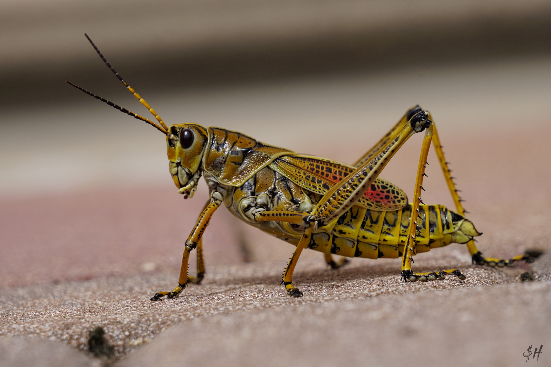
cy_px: 184
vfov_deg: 2.4
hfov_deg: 3.6
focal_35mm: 572
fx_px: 8751
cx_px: 276
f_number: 8
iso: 100
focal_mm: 381.2
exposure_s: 1/500
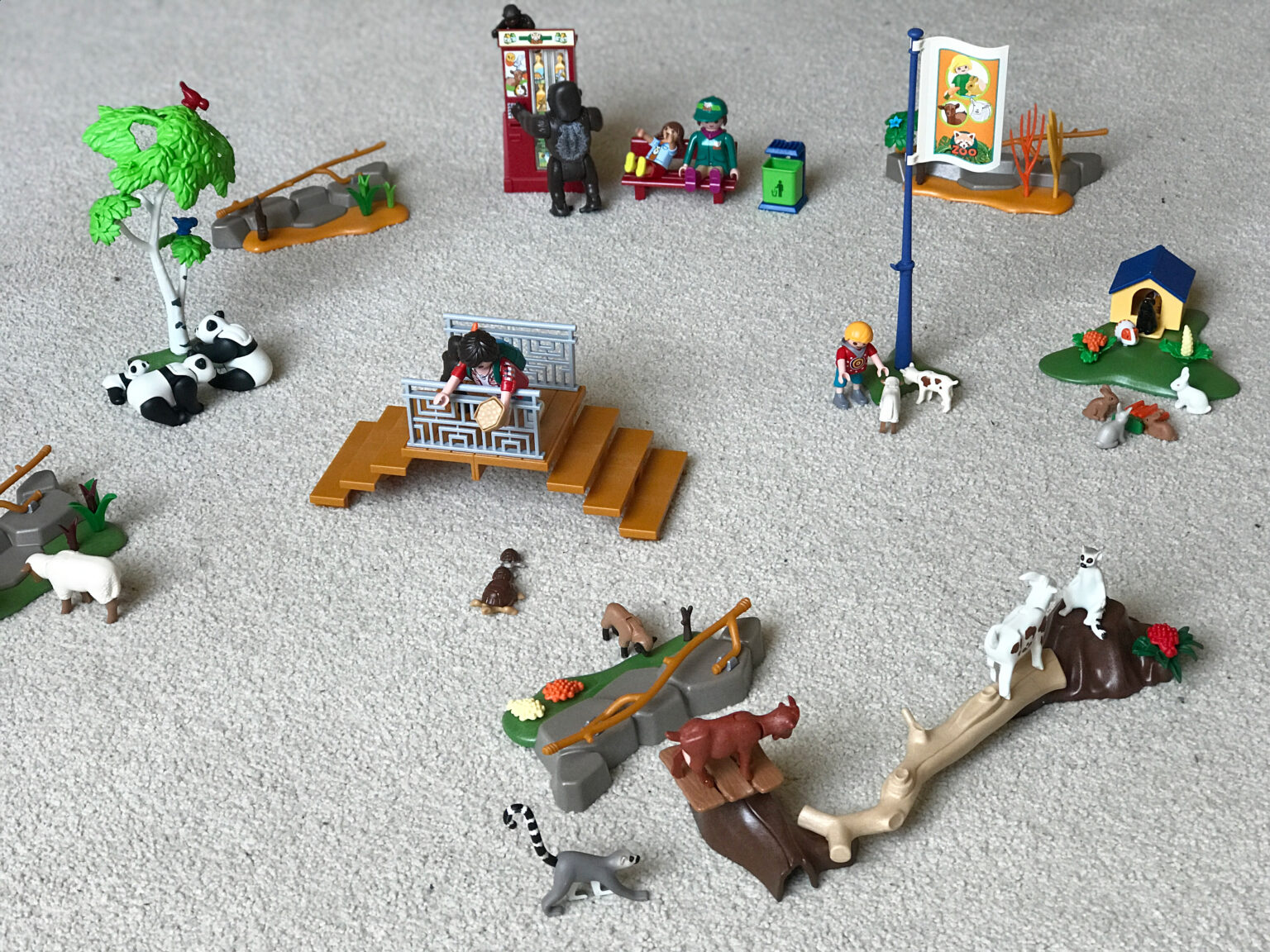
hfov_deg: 33.8
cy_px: 476
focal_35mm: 57
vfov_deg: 25.7
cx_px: 635
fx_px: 2091
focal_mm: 6.6
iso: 80
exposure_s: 1/50
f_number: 2.8
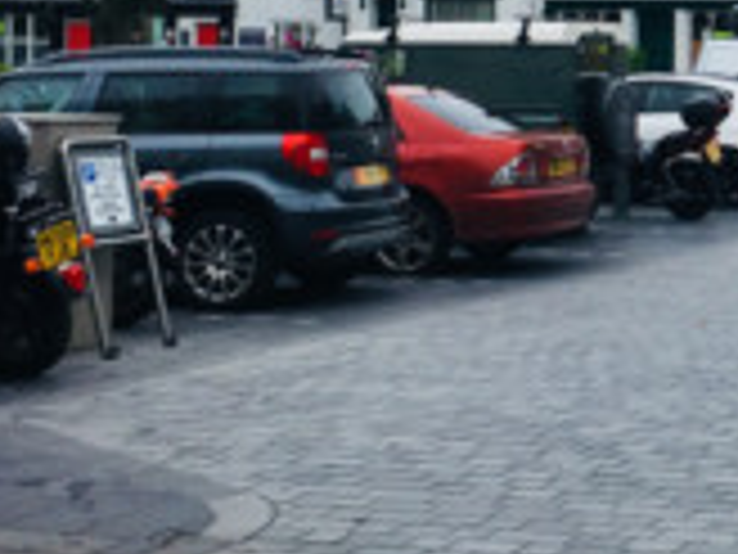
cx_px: 945
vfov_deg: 14.5
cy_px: 65
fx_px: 2153
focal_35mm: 101
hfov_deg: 18.2
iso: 25
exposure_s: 1/1221
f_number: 2.2
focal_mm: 4.15
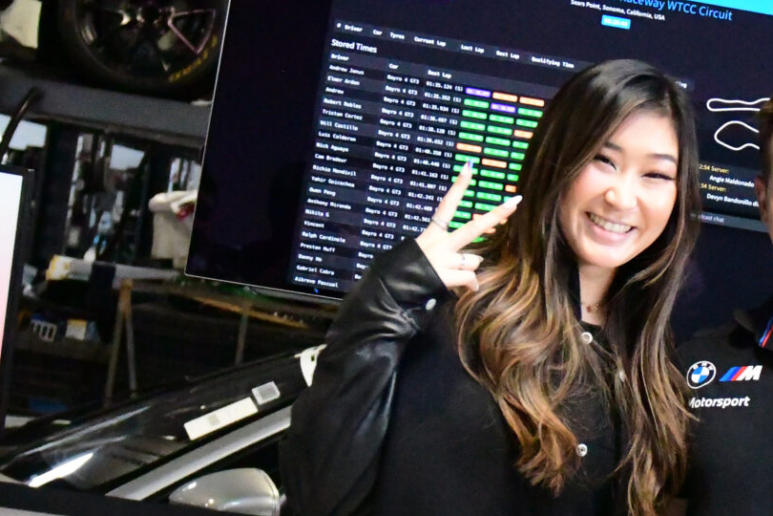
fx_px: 1954
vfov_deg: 15.0
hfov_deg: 21.9
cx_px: 693
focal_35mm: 91
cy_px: 275
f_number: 2.8
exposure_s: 1/2000
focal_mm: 24
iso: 20000
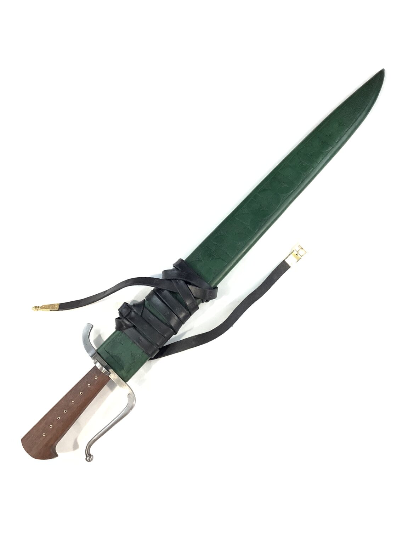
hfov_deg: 45.4
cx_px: 204
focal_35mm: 31
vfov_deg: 58.4
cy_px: 272
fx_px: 487
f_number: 2.4
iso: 250
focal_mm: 3.3
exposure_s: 1/60
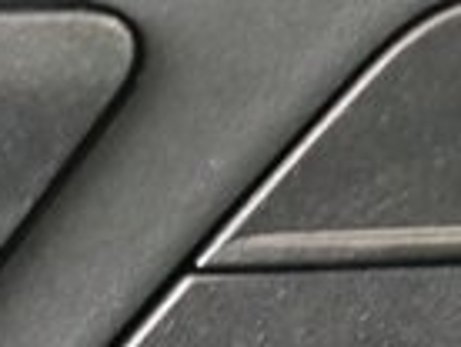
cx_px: 140
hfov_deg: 8.9
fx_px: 2962
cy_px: 587
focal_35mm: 222
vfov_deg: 6.6
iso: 3200
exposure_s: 1/10
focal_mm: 15
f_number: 3.7
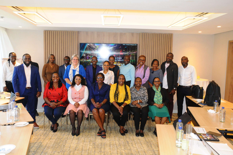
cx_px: 116
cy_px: 78
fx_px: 213
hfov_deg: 57.3
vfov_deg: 39.9
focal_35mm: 33
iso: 1000
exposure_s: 1/60
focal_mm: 22
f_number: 5.6
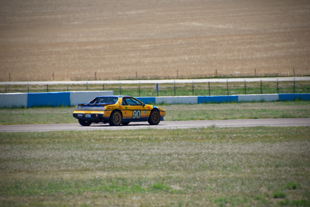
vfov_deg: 2.3
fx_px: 5166
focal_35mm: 600
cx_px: 155
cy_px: 104
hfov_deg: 3.4
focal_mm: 400
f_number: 6.3
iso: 320
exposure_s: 1/640
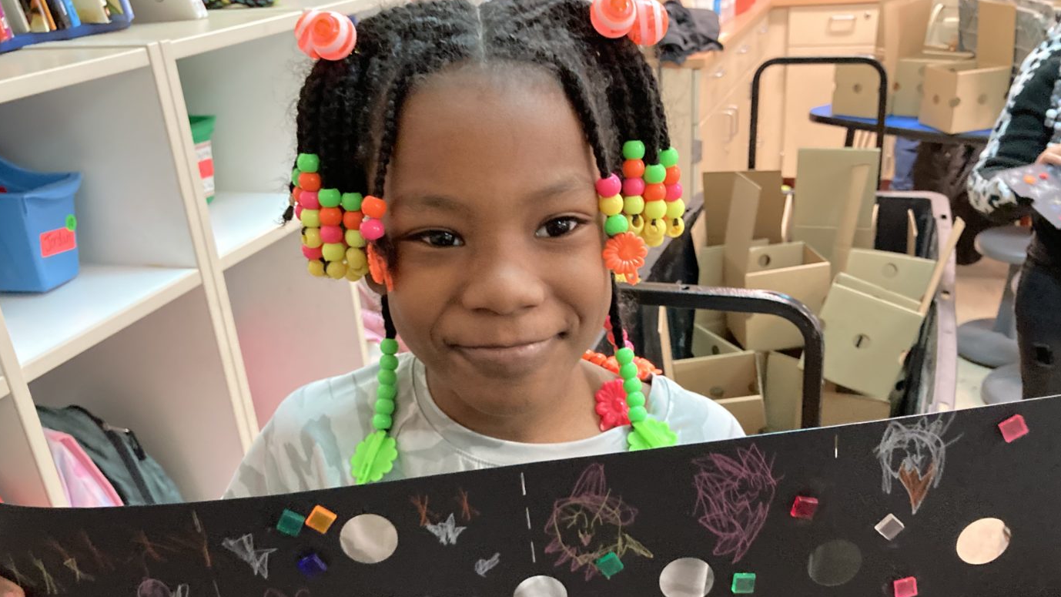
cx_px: 524
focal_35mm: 34
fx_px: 957
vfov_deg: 34.1
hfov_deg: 58.0
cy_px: 427
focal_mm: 3.99
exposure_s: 1/20
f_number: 1.8
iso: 640
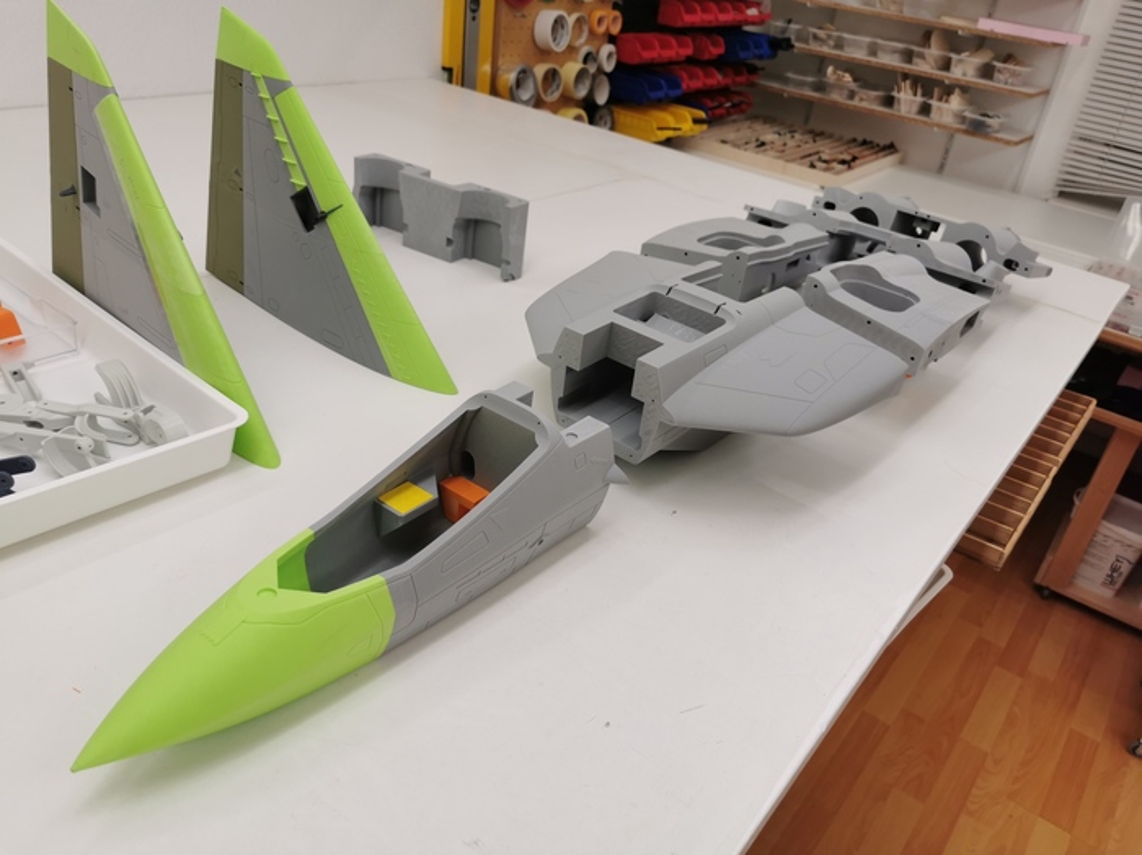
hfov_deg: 65.4
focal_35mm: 27
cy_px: 428
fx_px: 890
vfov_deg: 51.3
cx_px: 571
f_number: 1.6
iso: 50
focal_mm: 5.56
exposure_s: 1/321
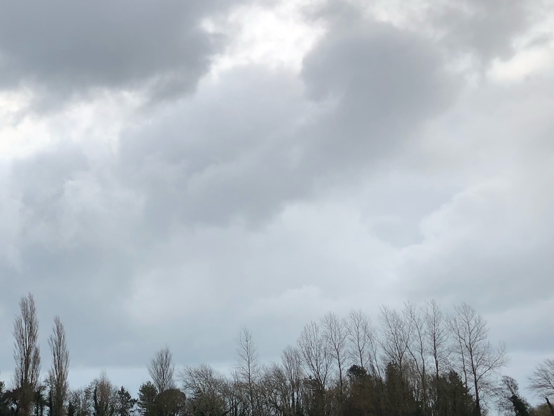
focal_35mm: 54
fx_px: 864
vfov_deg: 26.8
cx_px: 99
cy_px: 293
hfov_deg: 34.3
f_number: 1.8
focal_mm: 3.99
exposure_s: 1/173
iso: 20
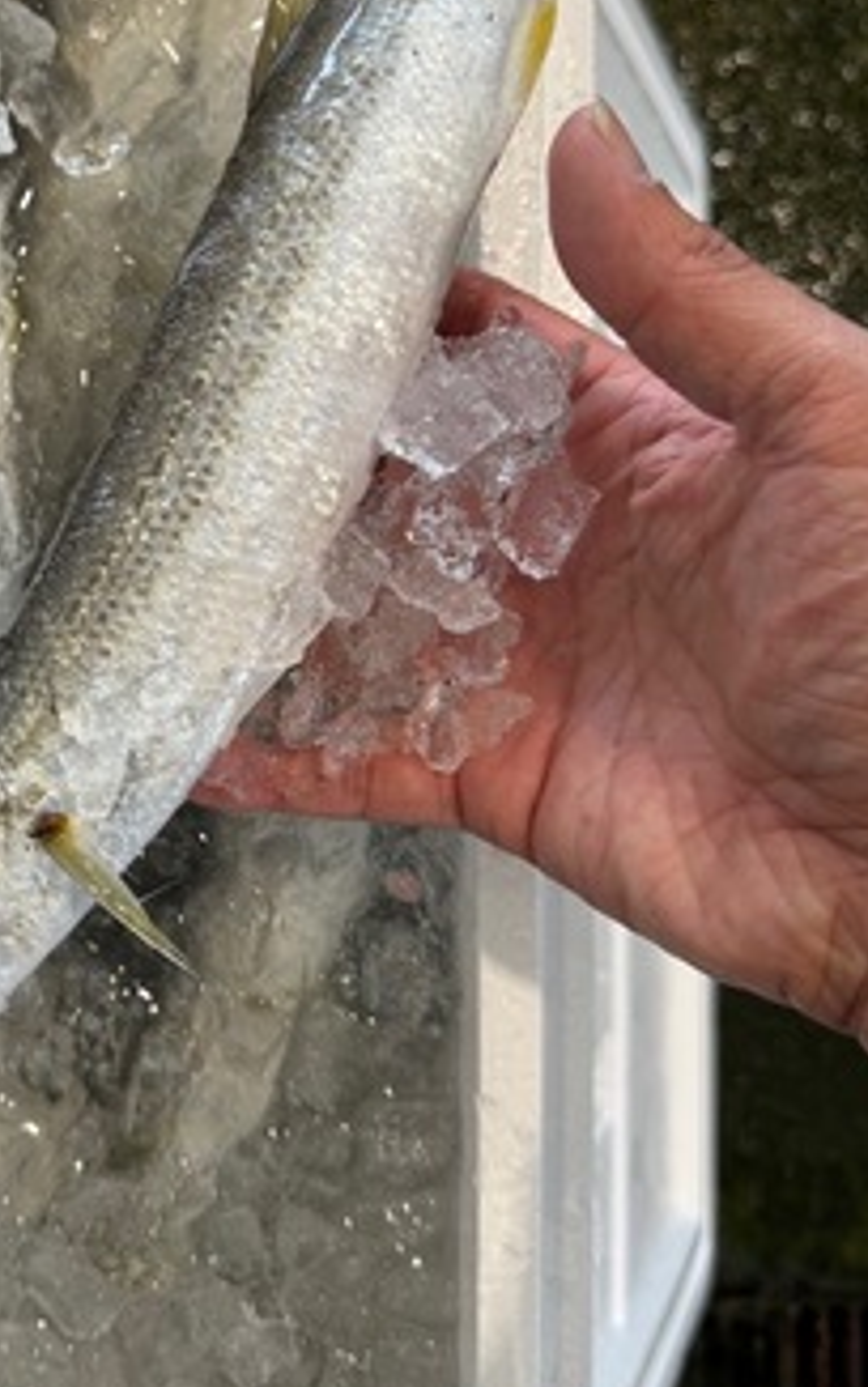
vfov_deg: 50.0
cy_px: 540
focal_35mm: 39
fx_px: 1475
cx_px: 143
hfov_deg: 31.7
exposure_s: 1/121
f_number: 1.78
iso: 100
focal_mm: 6.76
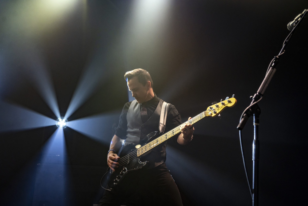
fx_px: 376
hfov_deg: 44.5
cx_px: 154
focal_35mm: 44
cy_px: 103
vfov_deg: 30.5
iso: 2000
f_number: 4.5
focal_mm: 44
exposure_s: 1/125
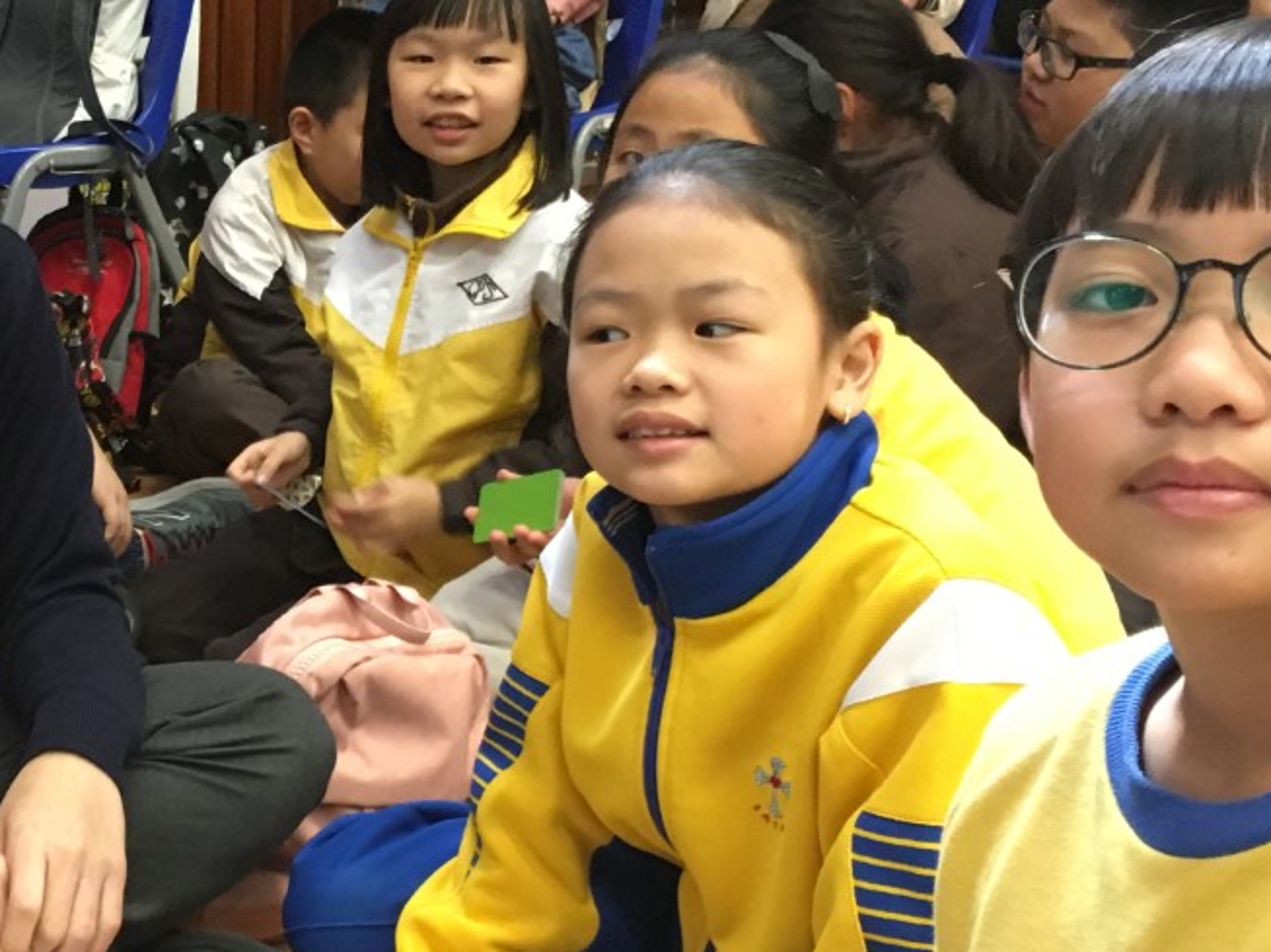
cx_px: 82
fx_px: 2349
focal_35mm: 64
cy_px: 504
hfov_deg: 28.8
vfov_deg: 22.9
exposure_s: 1/25
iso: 200
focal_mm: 4.15
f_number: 2.2
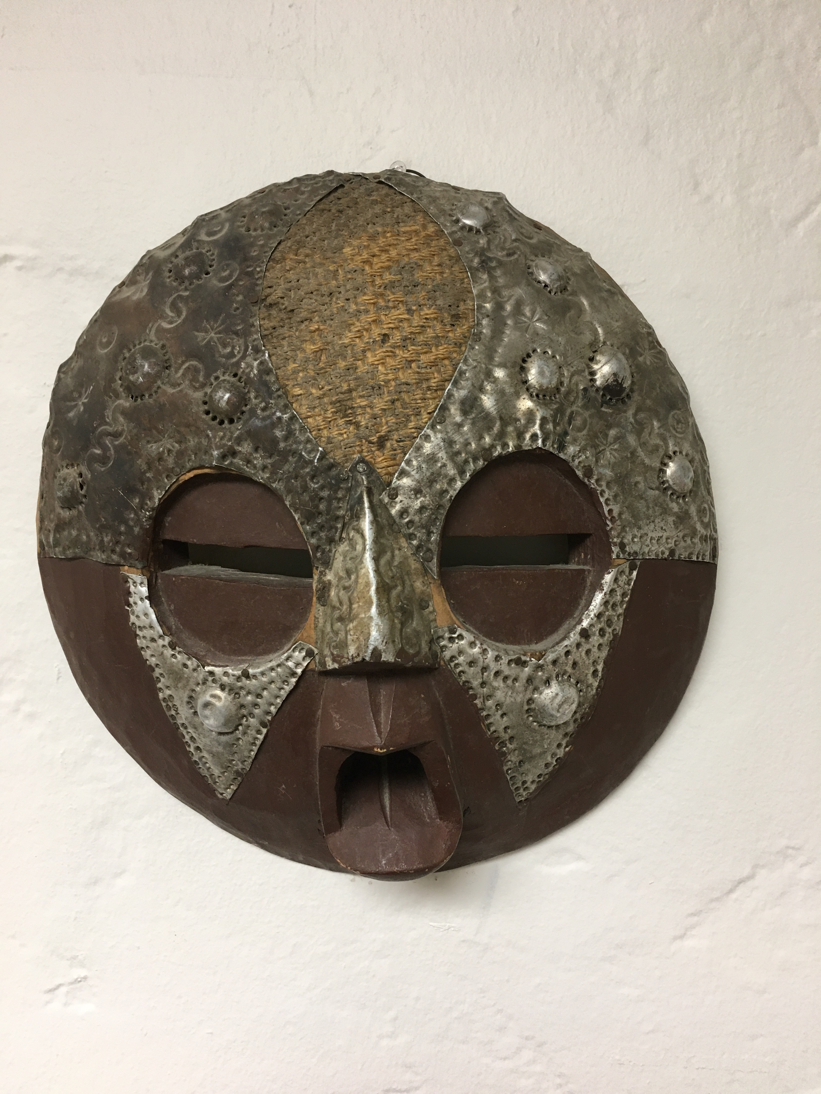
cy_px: 547
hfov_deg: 48.2
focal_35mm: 29
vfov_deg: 61.7
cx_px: 410
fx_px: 917
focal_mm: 4.15
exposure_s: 1/30
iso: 100
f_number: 2.2
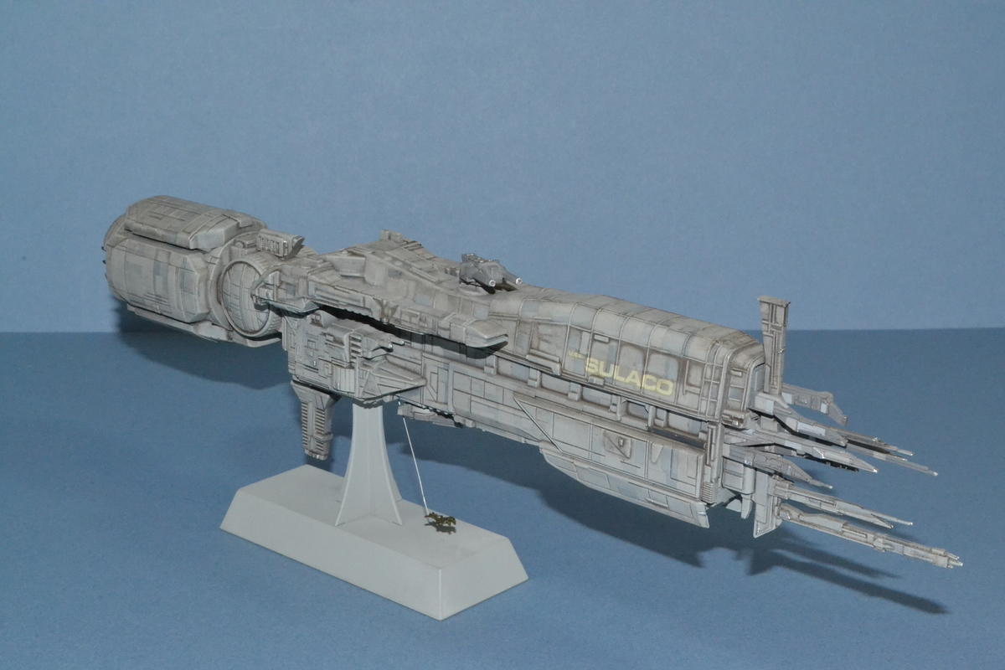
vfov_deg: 20.2
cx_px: 502
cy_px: 335
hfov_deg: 29.9
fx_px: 1884
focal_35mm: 68
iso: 3200
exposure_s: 1/60
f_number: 22
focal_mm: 45
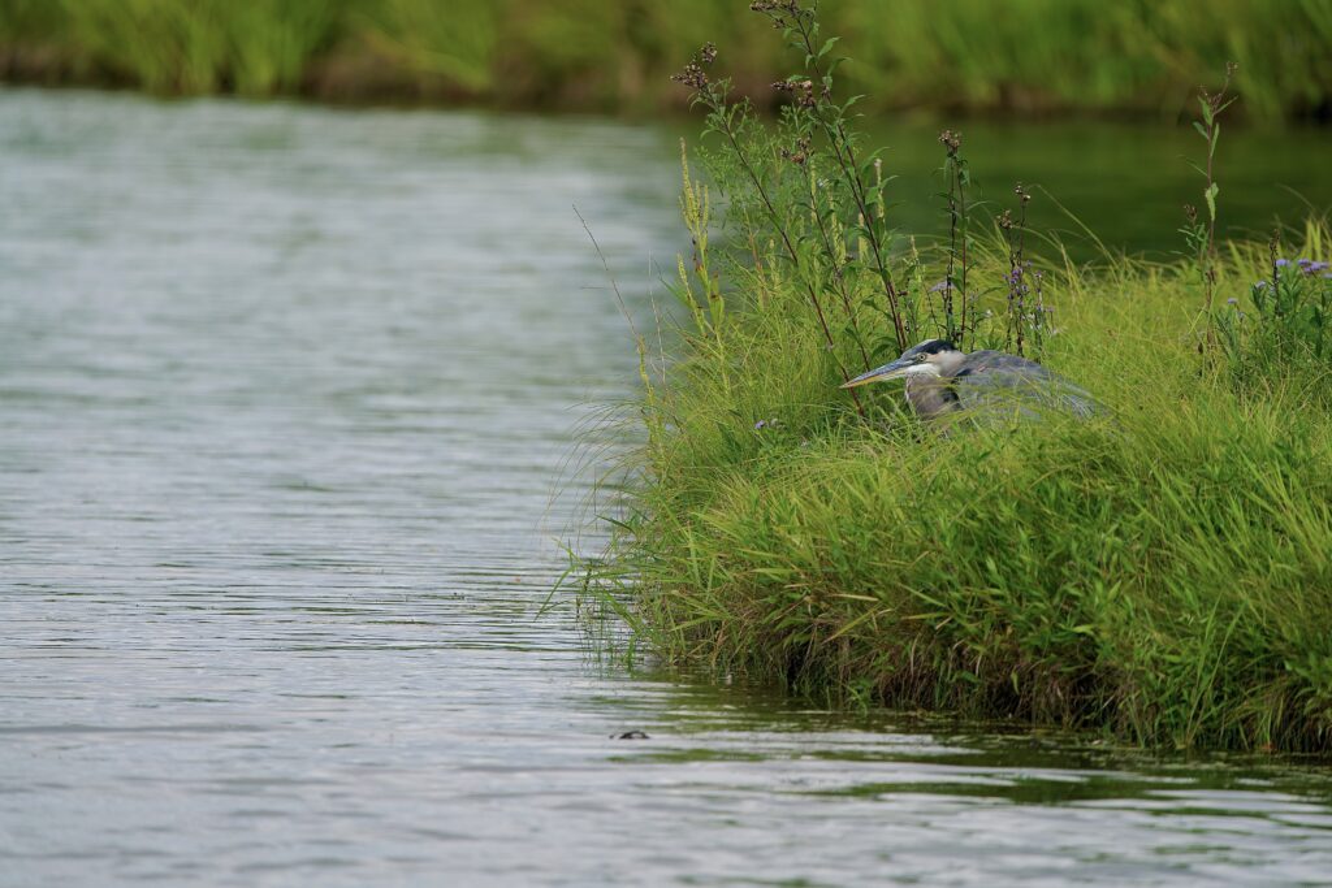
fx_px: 22202
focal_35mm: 600
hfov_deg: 3.4
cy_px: 444
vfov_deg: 2.3
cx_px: 666
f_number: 6.3
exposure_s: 1/800
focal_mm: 600
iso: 250
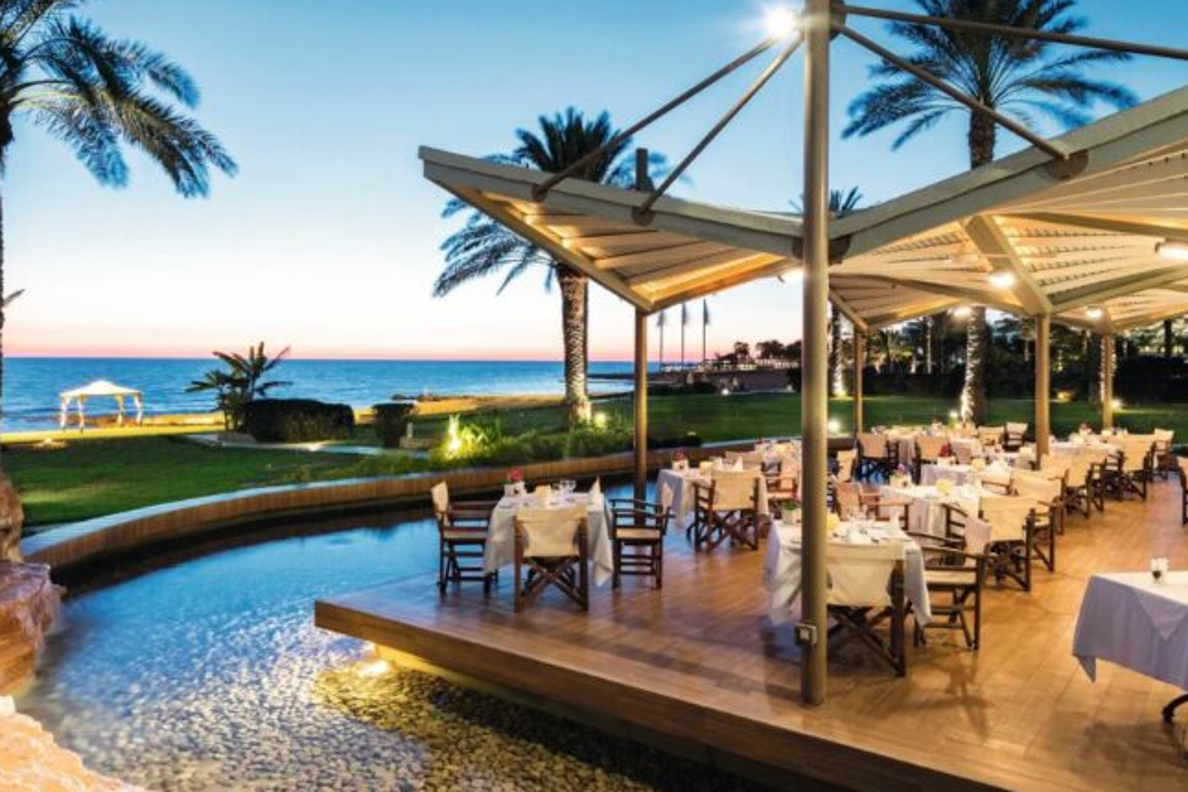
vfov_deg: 47.9
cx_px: 610
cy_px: 358
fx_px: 891
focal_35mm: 27
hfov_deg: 67.4
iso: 400
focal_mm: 17
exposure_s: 3
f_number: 5.6
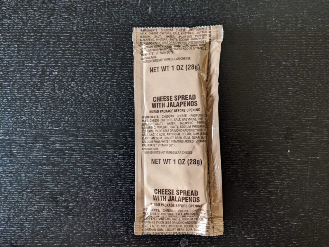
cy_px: 124
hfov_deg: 65.3
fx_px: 257
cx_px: 164
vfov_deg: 51.4
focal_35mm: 27
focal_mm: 4.38
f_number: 1.73
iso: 351
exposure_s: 1/39.2
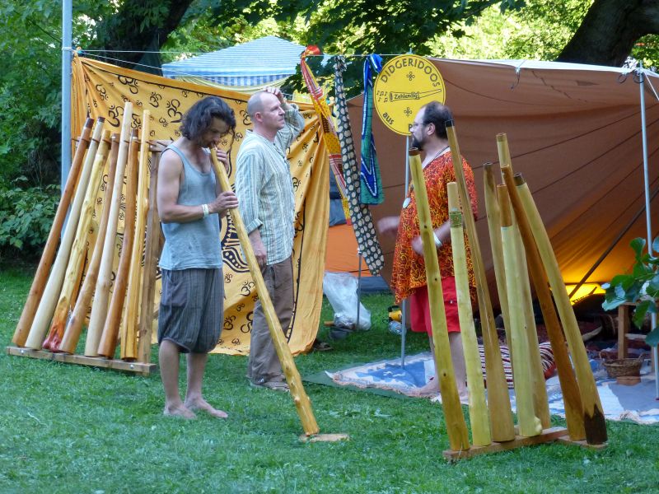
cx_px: 330
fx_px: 1980
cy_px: 247
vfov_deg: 14.2
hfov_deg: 18.9
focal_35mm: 104
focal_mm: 18.7
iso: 400
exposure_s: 1/50
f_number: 5
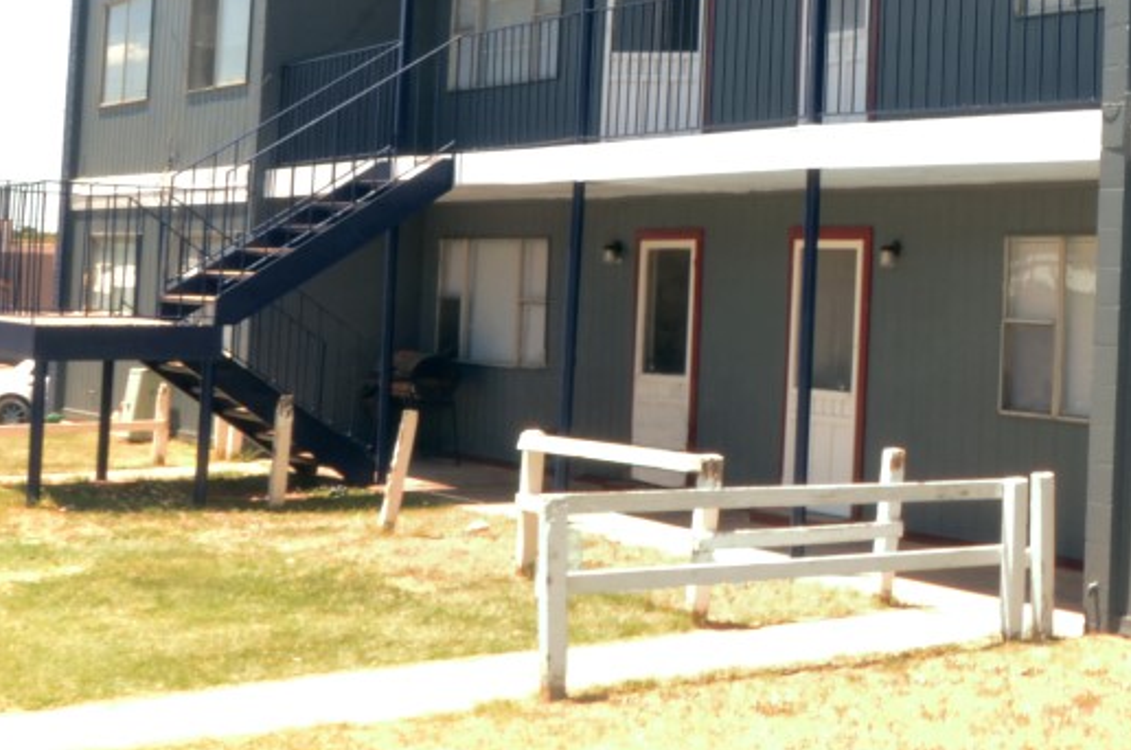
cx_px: 1345
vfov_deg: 21.7
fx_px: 1931
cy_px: 147
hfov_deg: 28.5
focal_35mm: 62
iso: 250
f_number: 25
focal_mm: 13
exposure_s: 1/15
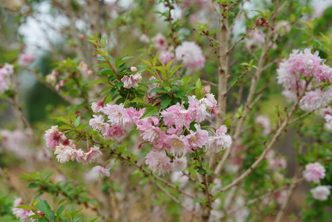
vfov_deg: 16.1
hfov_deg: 23.9
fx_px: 784
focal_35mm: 85
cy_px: 111
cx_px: 166
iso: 100
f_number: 4.5
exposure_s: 1/125
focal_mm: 85
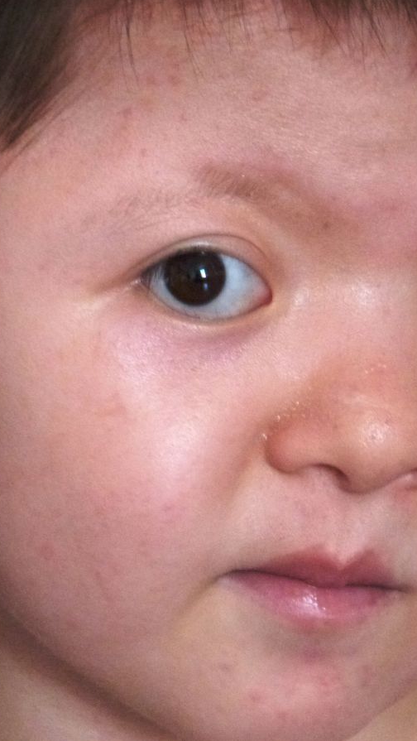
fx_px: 4301
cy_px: 370
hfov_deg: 5.5
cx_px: 259
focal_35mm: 219
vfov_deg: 9.8
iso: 800
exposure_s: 1/50
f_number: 3.7
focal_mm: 26.8
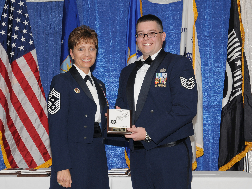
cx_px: 116
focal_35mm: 82
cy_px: 94
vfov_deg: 18.0
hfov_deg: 23.8
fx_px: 597
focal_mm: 50
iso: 200
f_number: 4.5
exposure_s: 1/60
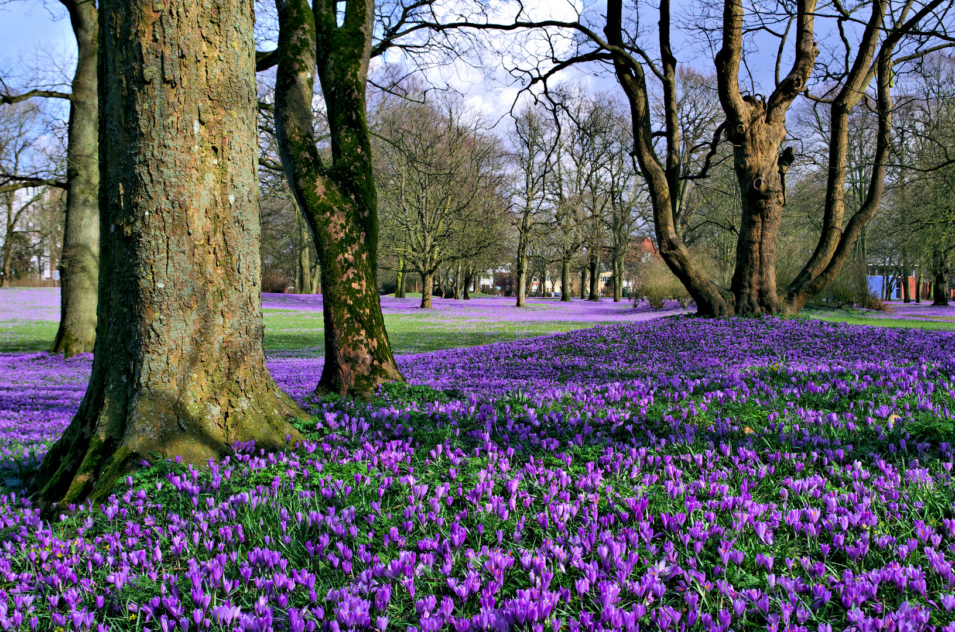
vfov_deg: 29.1
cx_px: 478
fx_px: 1218
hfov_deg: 42.8
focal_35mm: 46
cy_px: 316
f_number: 9
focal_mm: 30.63
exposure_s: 1/250
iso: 200
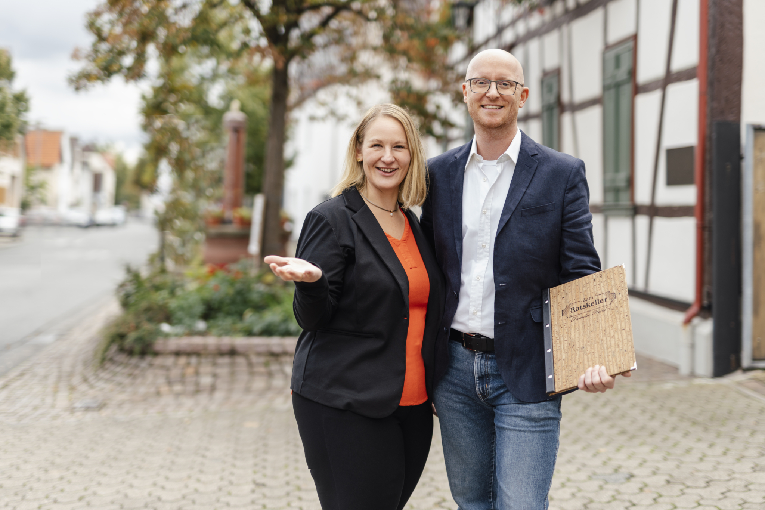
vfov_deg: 27.0
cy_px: 255
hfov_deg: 39.6
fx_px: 1062
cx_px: 382
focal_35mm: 50
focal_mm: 50
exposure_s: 1/640
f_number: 1.6
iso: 100
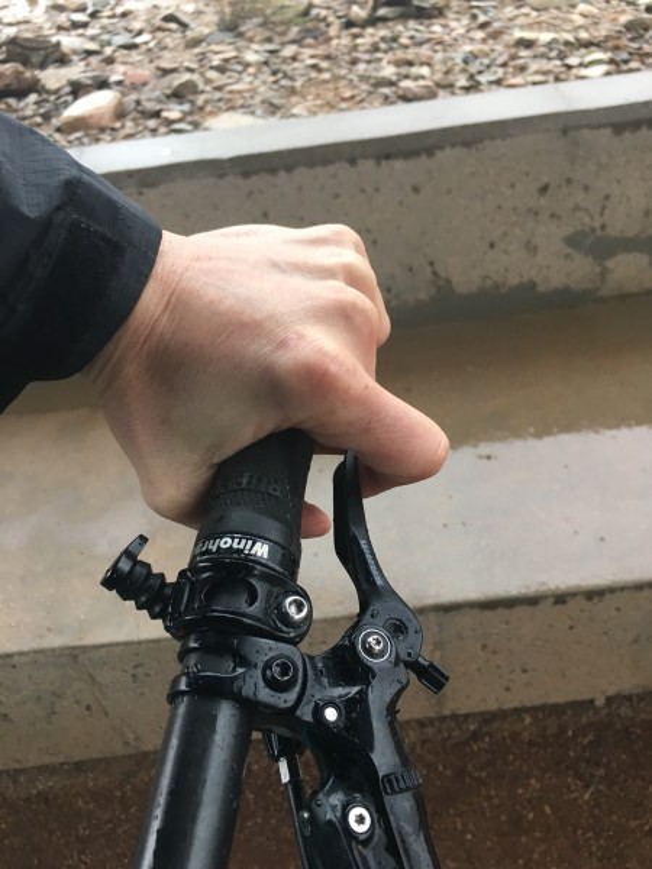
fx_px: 728
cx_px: 326
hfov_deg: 48.2
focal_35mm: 29
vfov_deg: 61.7
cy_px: 434
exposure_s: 1/30
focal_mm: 4.15
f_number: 2.2
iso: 80
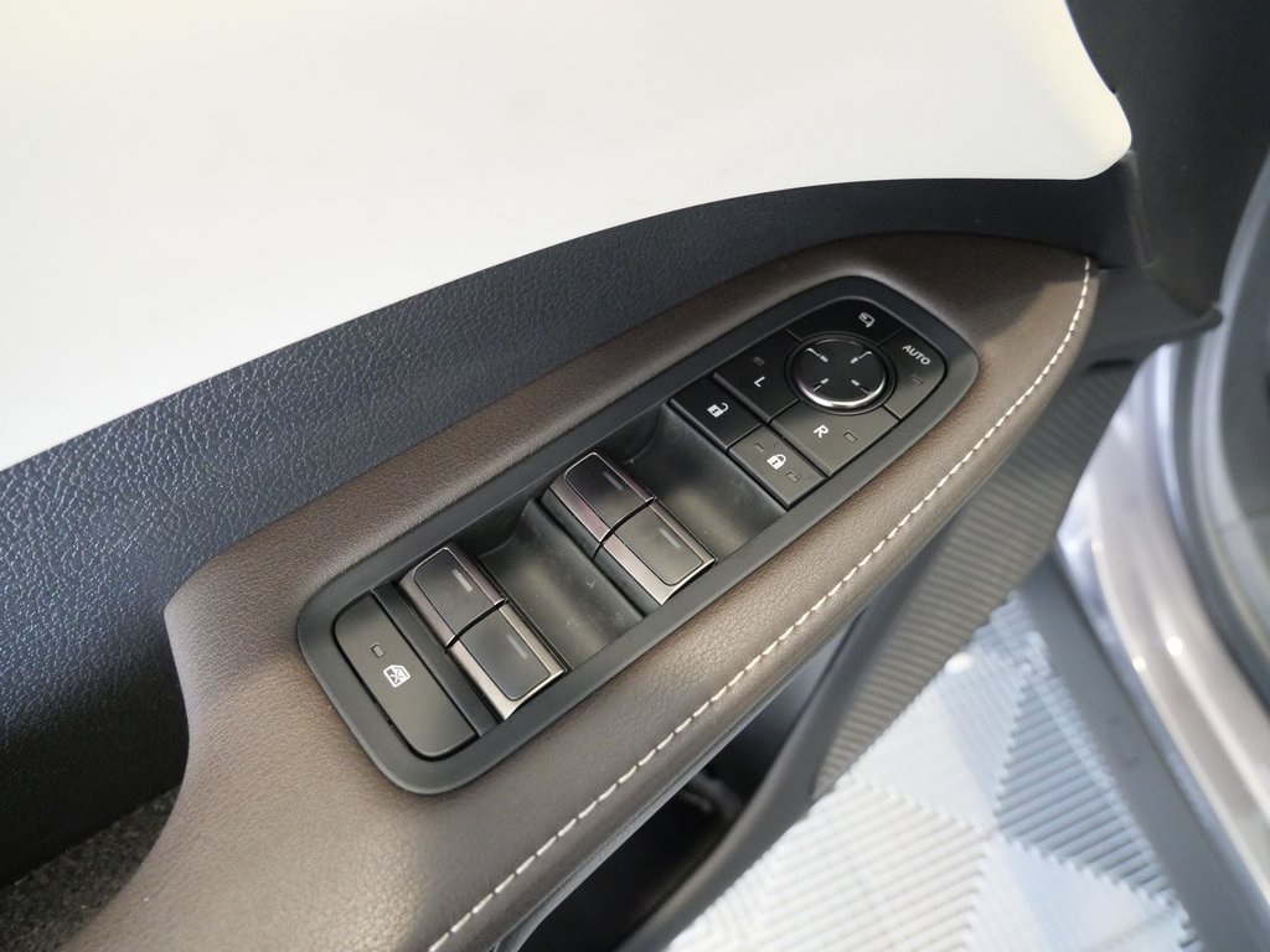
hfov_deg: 67.3
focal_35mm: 26
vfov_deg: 53.1
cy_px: 476
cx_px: 635
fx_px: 954
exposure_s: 1/25
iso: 3200
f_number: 3.5
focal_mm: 13
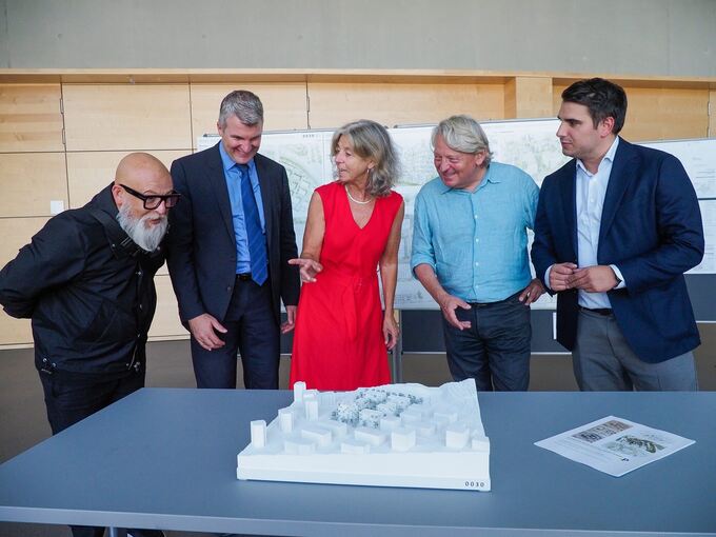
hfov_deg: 71.6
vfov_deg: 56.8
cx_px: 358
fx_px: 496
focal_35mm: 24
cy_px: 268
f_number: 4
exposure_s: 1/400
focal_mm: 12
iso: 1000
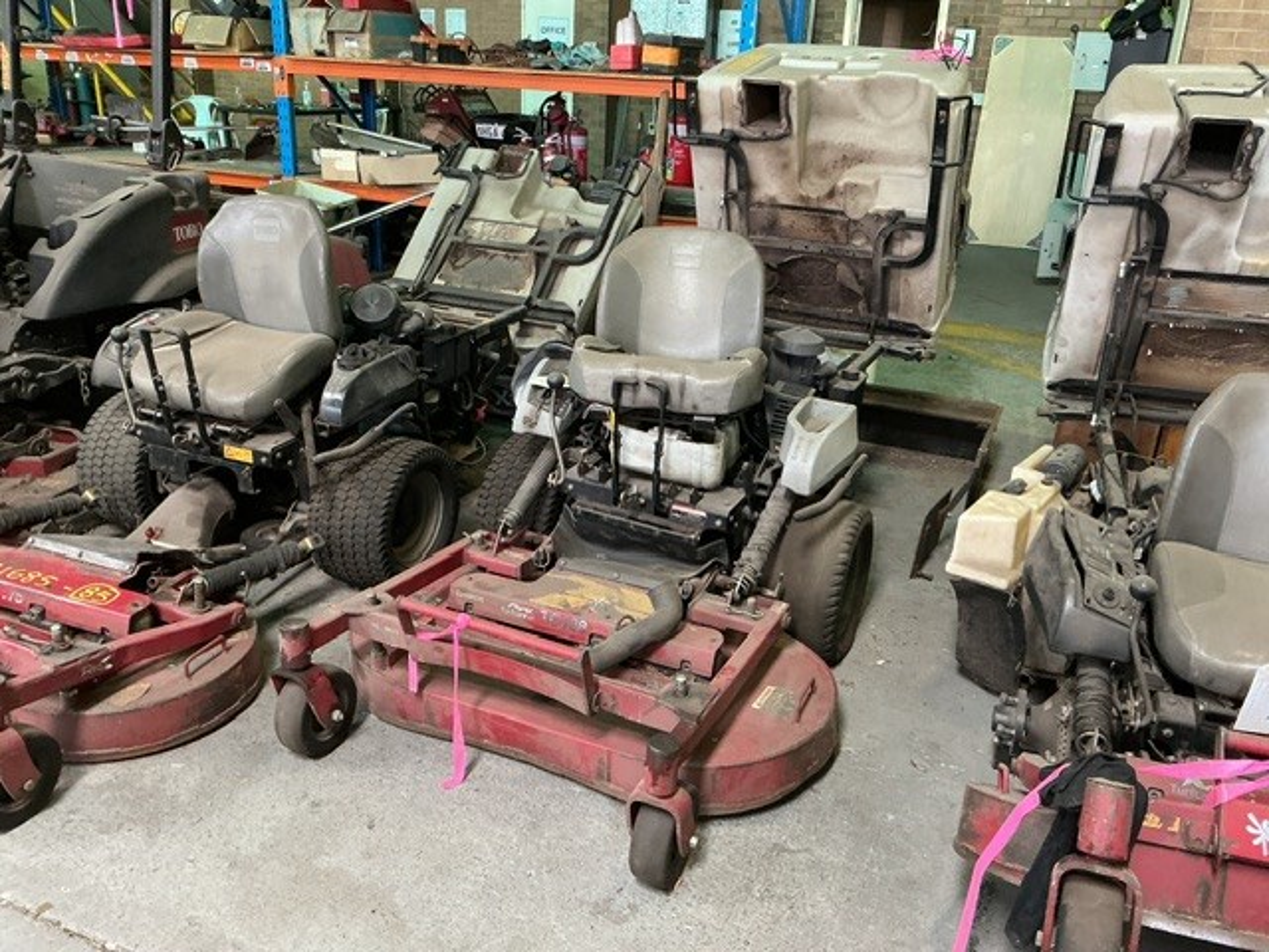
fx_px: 1063
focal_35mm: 29
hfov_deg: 61.7
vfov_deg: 48.2
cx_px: 634
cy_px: 476
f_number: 1.8
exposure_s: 1/50
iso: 160
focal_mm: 3
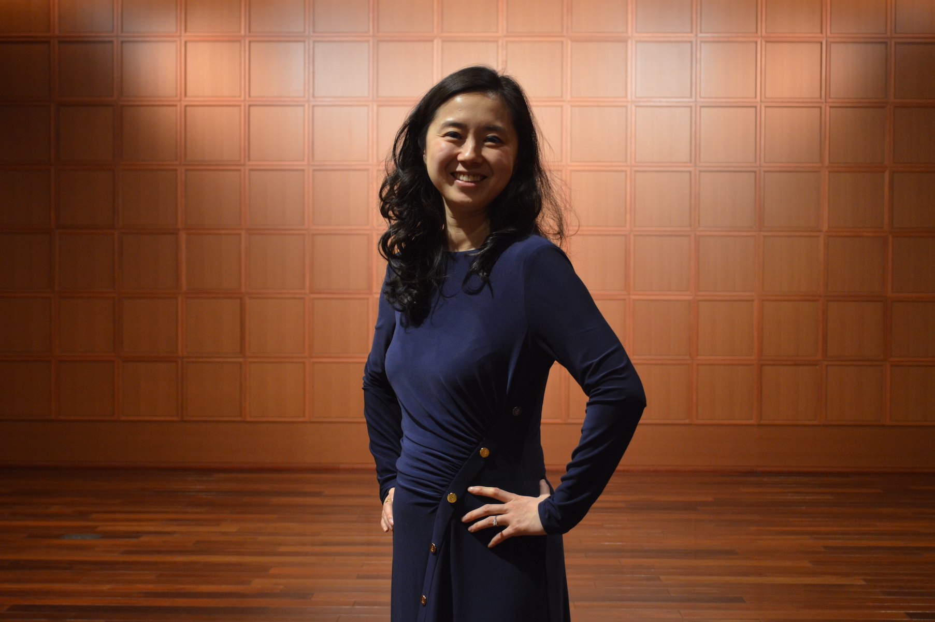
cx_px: 468
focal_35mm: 52
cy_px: 311
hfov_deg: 37.9
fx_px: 1362
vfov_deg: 25.7
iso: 800
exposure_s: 1/50
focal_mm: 35
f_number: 5.6
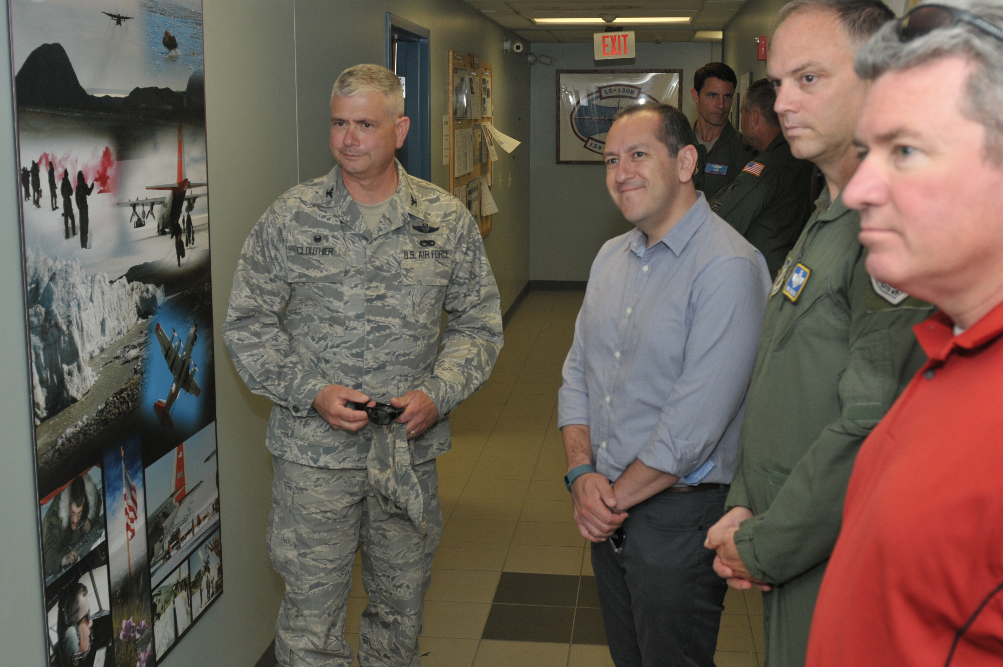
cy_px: 295
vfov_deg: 32.5
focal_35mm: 41
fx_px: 1141
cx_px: 507
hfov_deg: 47.5
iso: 400
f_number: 4
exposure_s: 1/160
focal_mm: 24
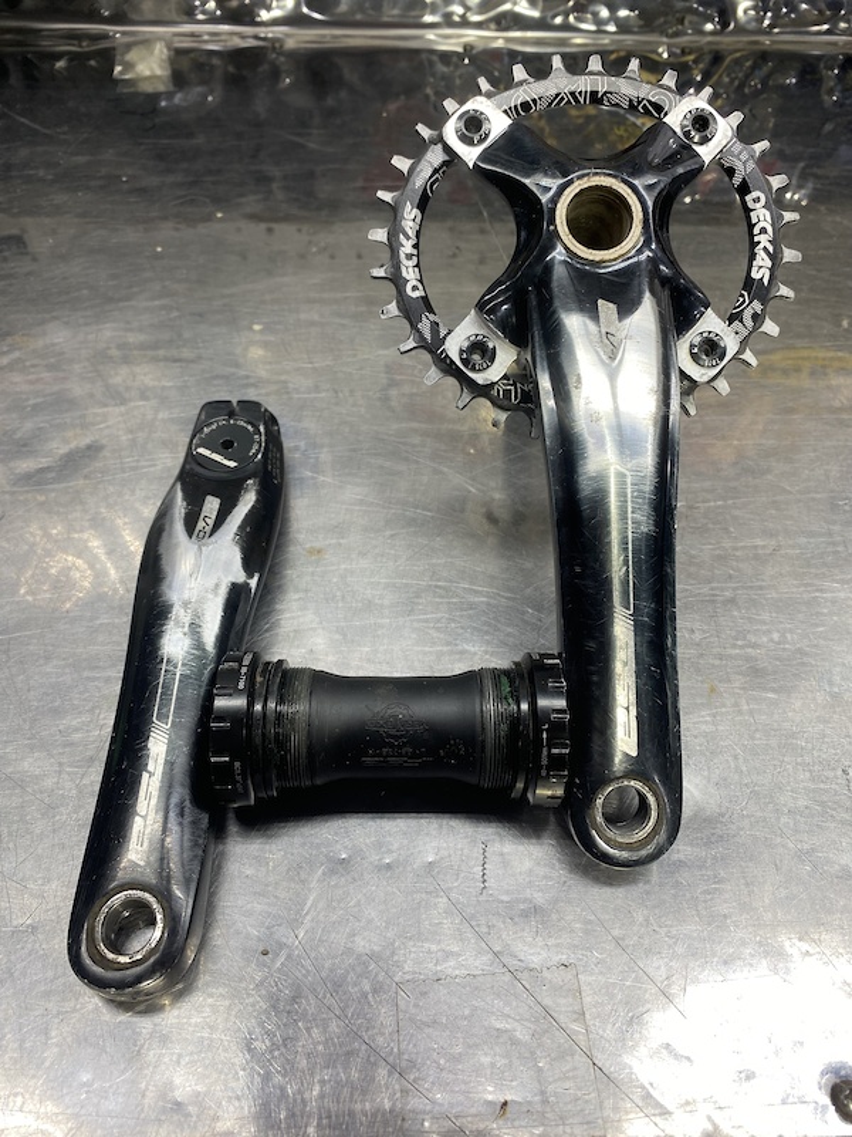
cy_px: 568
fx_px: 853
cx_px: 426
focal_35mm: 26
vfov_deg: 67.3
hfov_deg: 53.1
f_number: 1.8
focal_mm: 4.25
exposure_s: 1/120
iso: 64
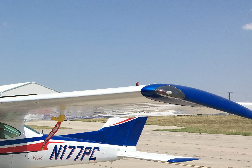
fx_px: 434
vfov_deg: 21.4
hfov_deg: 30.7
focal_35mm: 62
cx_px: 19
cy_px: 152
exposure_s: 1/2404
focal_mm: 4.15
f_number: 2.2
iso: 25
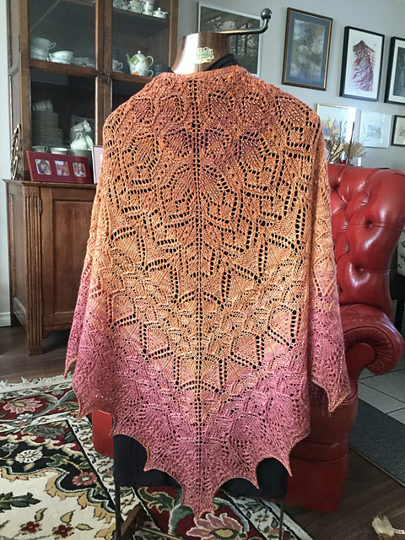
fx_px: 484
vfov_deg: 58.4
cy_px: 270
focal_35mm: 31
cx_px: 202
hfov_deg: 45.4
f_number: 2.4
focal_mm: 3.3
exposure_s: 1/30
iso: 160
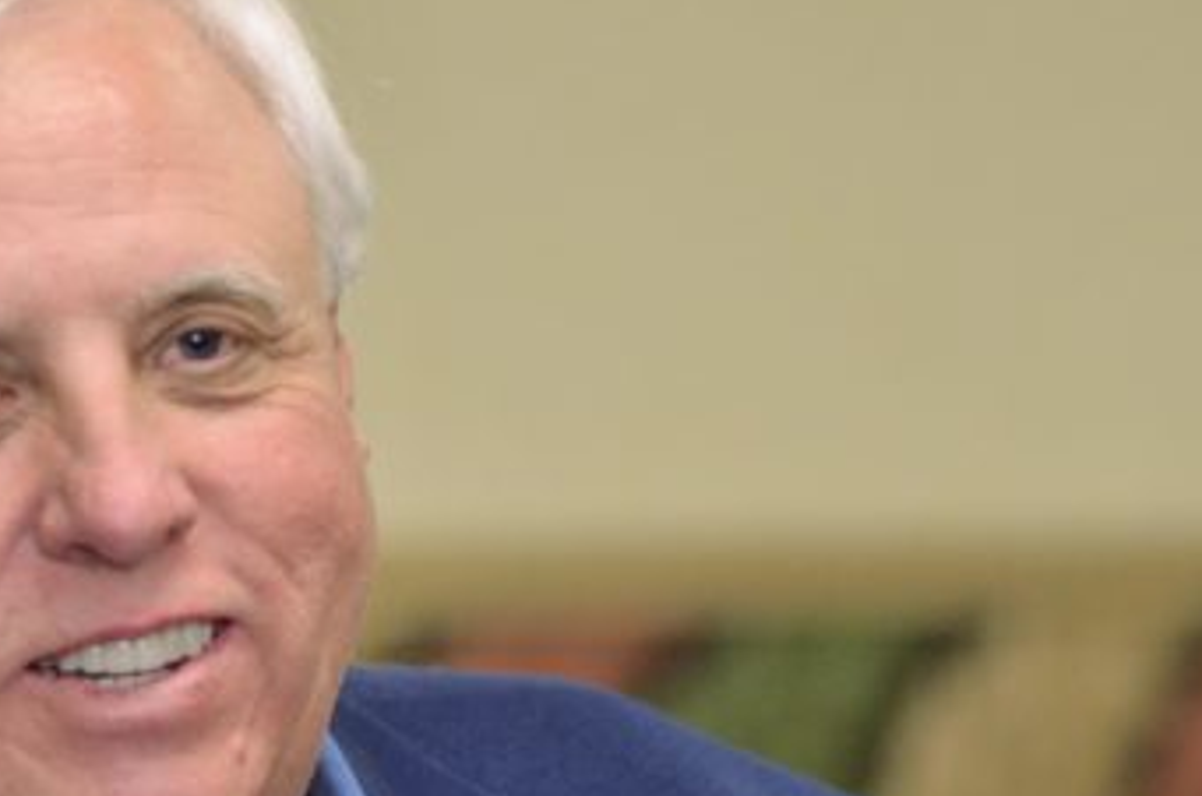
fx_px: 17167
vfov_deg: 2.7
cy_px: 729
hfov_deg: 4.0
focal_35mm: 515
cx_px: 485
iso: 1250
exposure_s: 1/125
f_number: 3.2
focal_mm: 155
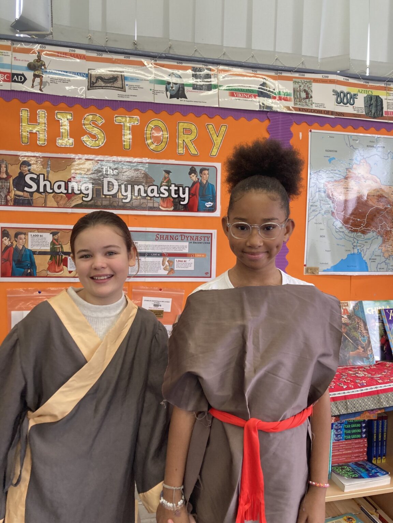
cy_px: 262
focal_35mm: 28
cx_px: 196
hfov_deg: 49.7
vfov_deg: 63.4
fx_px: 424
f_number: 1.8
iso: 80
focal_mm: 3.99
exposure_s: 1/50
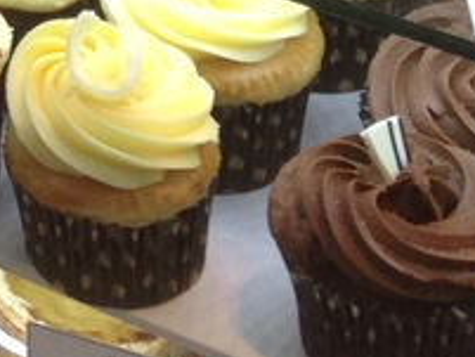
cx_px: -475
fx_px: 2883
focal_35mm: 210
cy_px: -591
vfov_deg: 6.6
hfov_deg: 8.9
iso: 50
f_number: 2.4
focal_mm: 4.12
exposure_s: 1/120
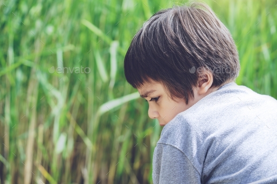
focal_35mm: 90
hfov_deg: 22.6
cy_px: 92
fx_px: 692
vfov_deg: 15.2
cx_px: 138
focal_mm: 90
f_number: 5
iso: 250
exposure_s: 1/640
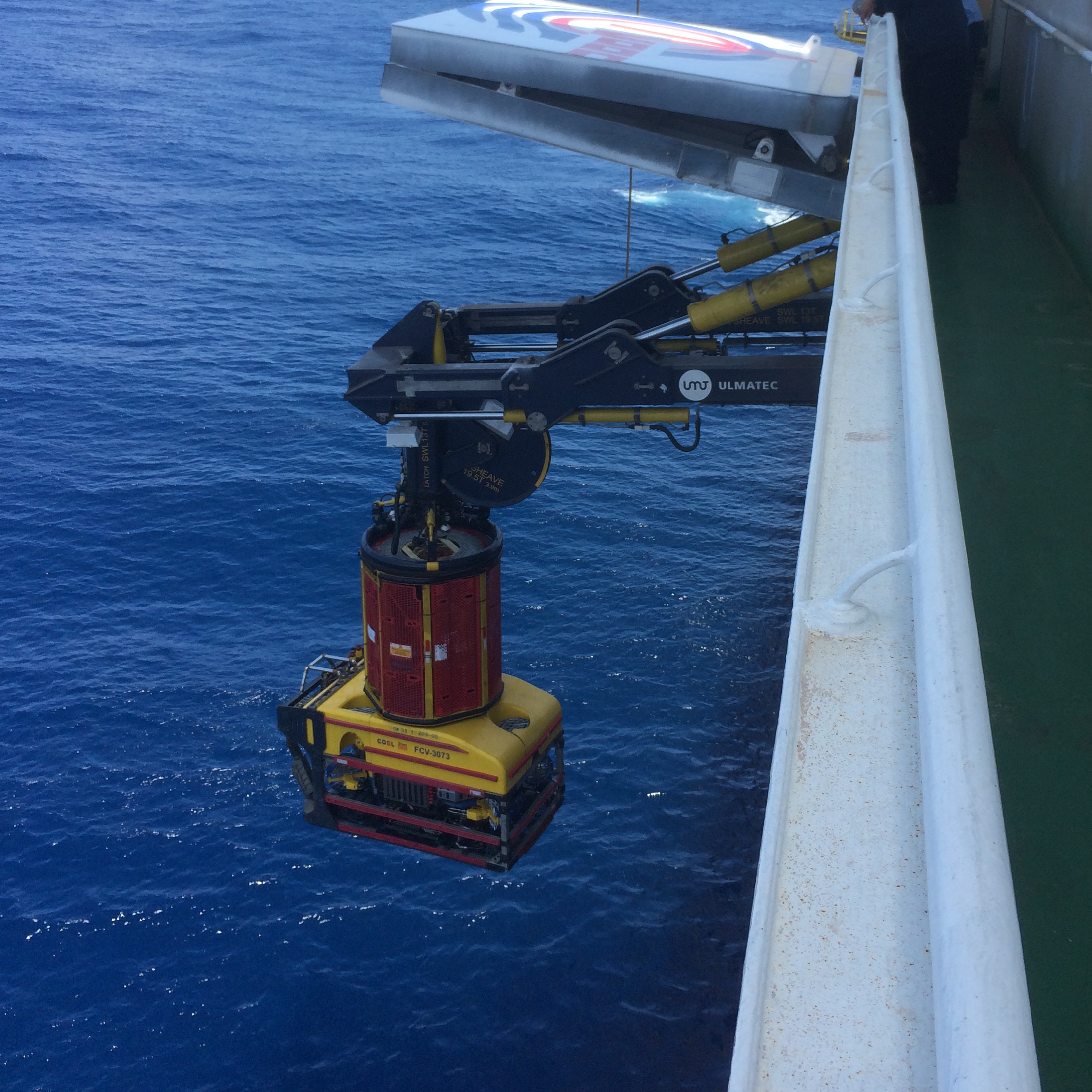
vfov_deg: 43.4
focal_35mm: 38
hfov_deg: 43.8
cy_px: 383
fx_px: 1356
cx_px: 584
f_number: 2.2
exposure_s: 1/1208
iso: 32
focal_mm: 4.15
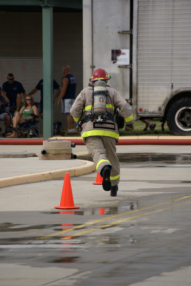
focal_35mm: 300
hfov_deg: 4.6
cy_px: 143
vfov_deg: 6.9
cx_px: 96
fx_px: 2381
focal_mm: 200
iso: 100
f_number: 6.3
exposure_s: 1/640
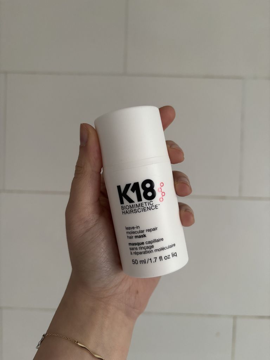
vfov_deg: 67.3
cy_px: 180
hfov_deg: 53.1
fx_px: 270
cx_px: 135
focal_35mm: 26
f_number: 1.6
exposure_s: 1/60
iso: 200
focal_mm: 5.96
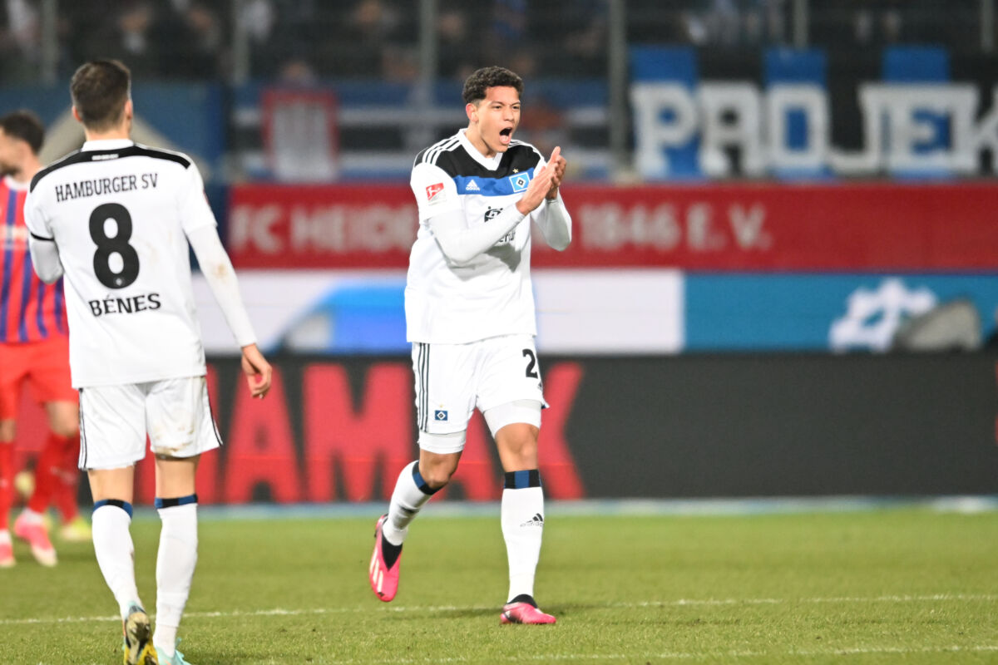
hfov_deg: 5.2
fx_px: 11088
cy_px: 332
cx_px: 499
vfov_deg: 3.4
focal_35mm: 400
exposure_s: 1/1250
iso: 5000
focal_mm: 400
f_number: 2.8
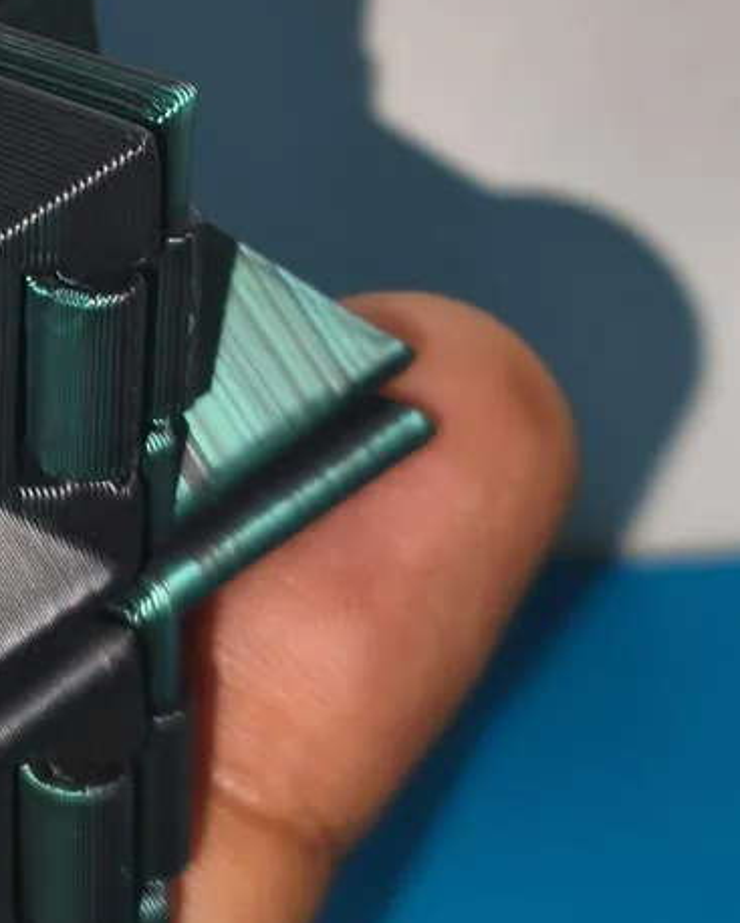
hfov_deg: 10.6
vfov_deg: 13.4
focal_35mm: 142
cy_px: 5
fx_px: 3884
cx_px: -258
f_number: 1.7
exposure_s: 1/60
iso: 250
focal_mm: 5.35
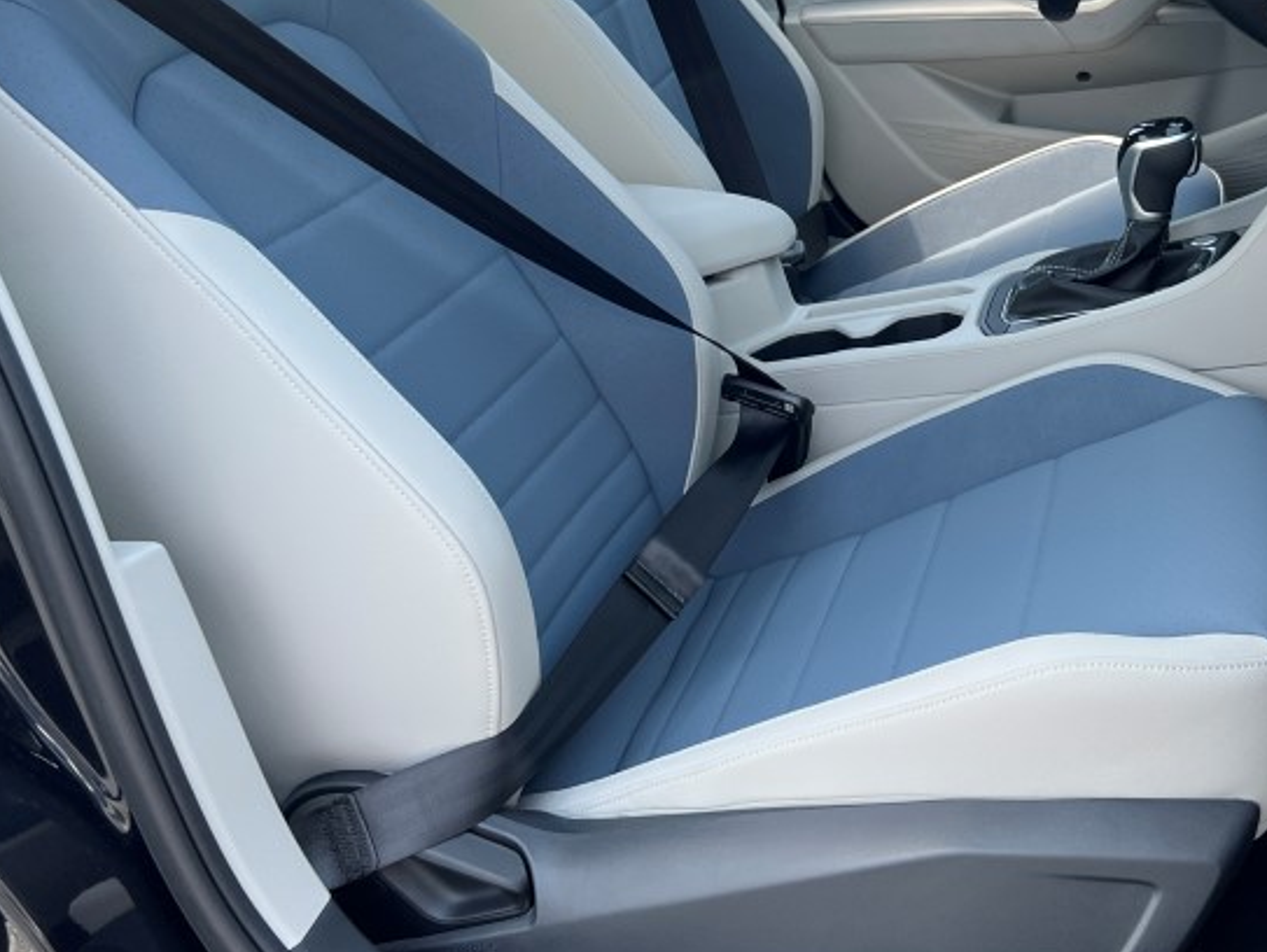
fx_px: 1795
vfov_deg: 29.7
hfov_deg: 38.3
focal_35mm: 49
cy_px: 401
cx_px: 870
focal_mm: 5.7
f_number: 1.5
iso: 50
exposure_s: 1/388
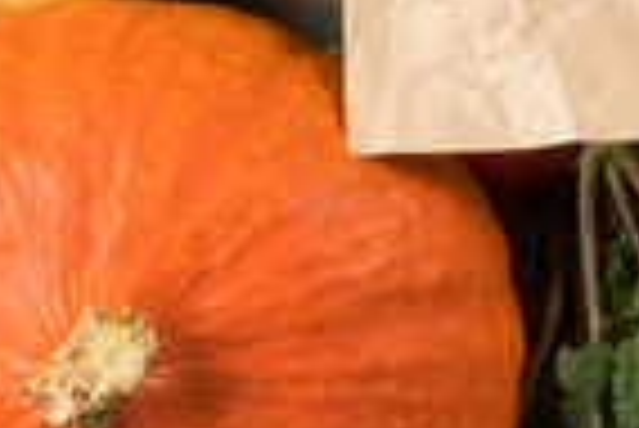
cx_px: 896
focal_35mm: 218
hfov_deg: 9.2
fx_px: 3875
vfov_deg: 6.2
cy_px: -250
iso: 100
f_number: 8
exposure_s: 1/125
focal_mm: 35
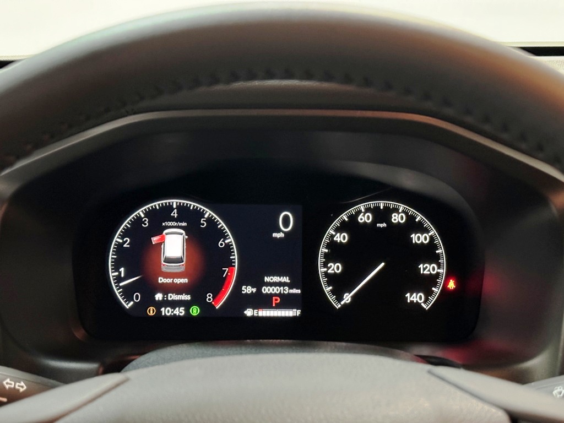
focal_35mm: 48
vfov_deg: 30.3
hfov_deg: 39.7
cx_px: 282
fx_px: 782
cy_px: 212
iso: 640
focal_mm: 6.86
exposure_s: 1/20
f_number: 1.78
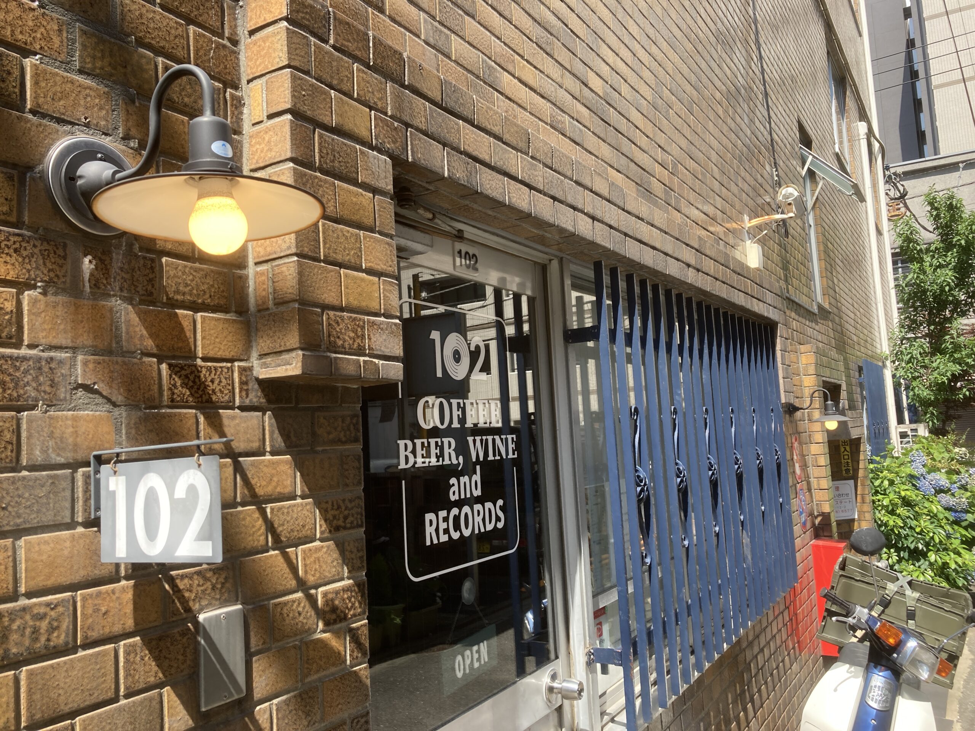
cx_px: 488
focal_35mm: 28
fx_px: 789
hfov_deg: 63.4
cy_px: 366
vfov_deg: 49.7
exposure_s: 1/453
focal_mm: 3.99
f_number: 1.8
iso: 20
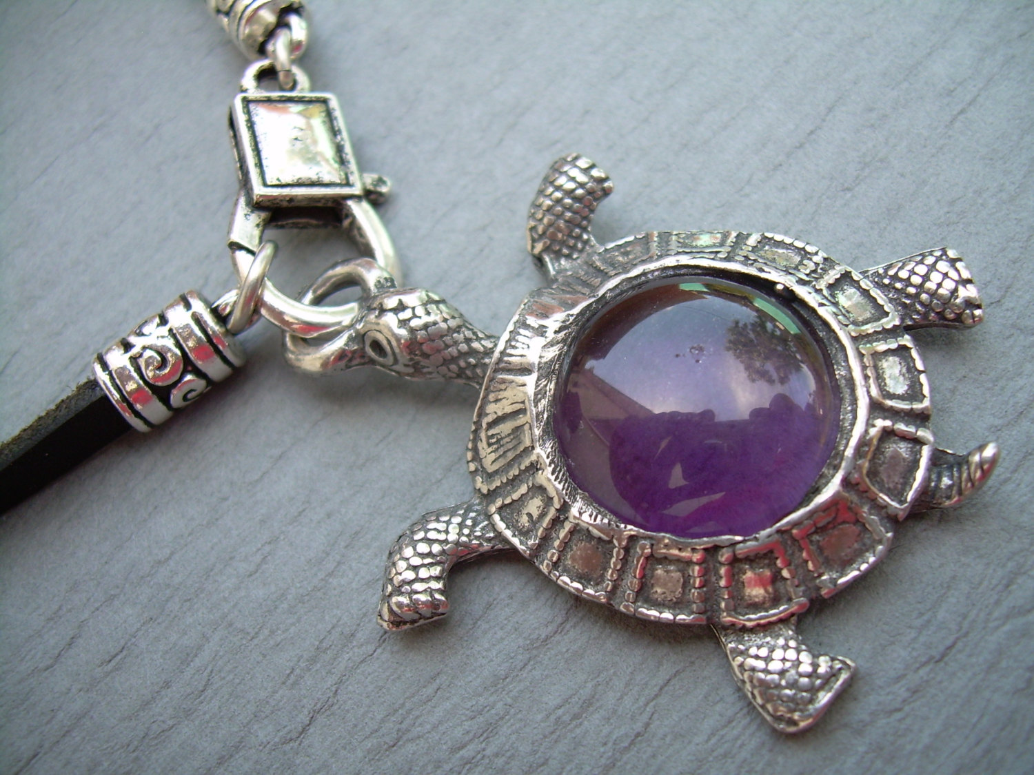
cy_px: 388
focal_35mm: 38
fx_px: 1135
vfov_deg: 37.7
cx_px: 517
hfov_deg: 49.0
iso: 50
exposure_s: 1/125
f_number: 2.8
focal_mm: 6.3
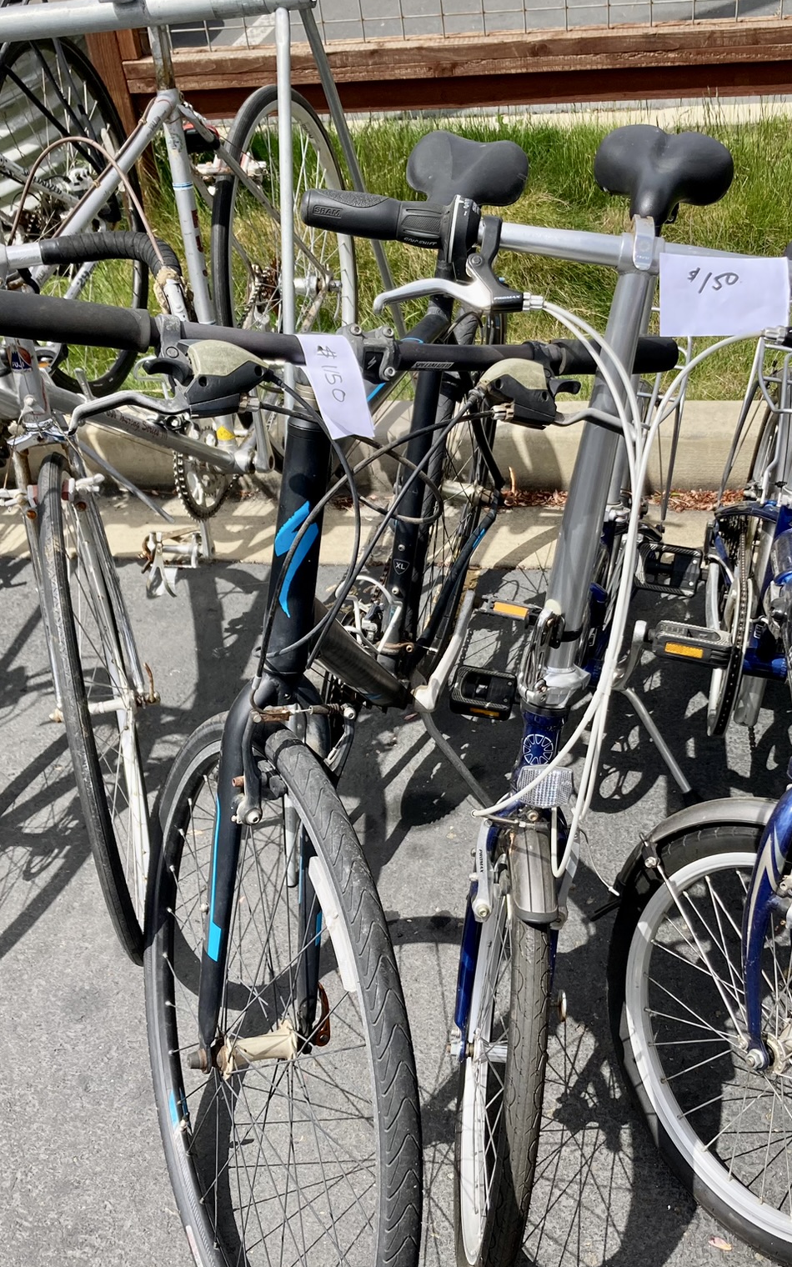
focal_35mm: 40
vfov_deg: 49.3
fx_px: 1381
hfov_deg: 31.9
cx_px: 454
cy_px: 633
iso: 20
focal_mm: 3.99
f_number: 1.8
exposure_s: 1/1473
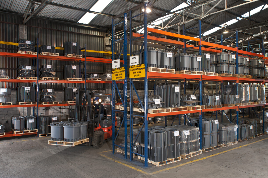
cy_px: 89
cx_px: 134
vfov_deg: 43.5
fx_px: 223
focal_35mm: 30
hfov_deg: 62.0
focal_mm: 20
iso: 200
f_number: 7.1
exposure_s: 1/5
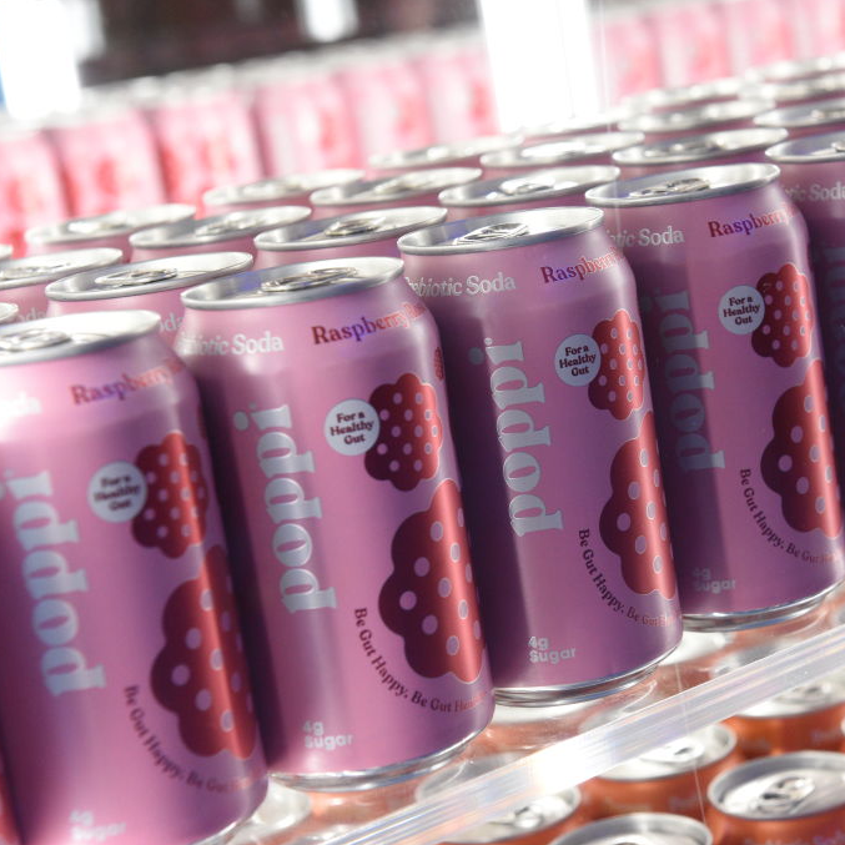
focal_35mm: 90
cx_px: 585
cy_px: 424
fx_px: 2486
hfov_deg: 19.2
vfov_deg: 19.3
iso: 2500
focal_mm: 70
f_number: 9
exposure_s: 1/200
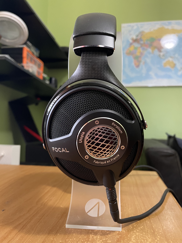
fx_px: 182
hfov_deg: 53.1
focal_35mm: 26
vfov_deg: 67.3
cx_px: 91
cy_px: 122
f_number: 1.6
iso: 500
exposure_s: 1/33
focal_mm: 4.2
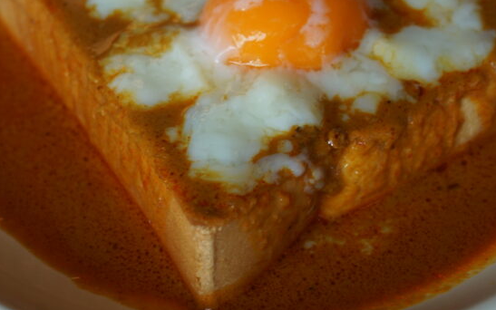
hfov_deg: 19.8
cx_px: 224
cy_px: 29
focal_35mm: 105
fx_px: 1419
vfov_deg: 12.4
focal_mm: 55
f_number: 5.6
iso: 100
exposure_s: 1/60
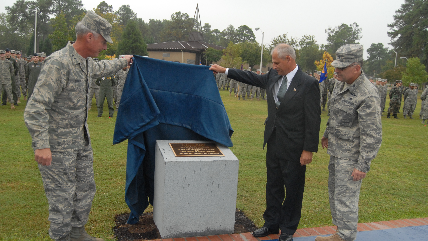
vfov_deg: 33.7
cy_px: 128
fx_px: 397
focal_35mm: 35
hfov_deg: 56.6
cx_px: 214
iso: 640
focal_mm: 22
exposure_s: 1/125
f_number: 4
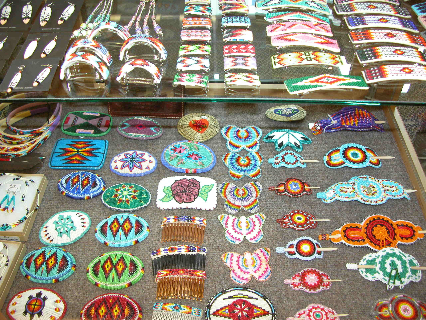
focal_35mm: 35
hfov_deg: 52.6
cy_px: 160
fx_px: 431
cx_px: 213
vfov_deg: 40.7
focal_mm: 8.9
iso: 100
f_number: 2.8
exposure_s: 1/30
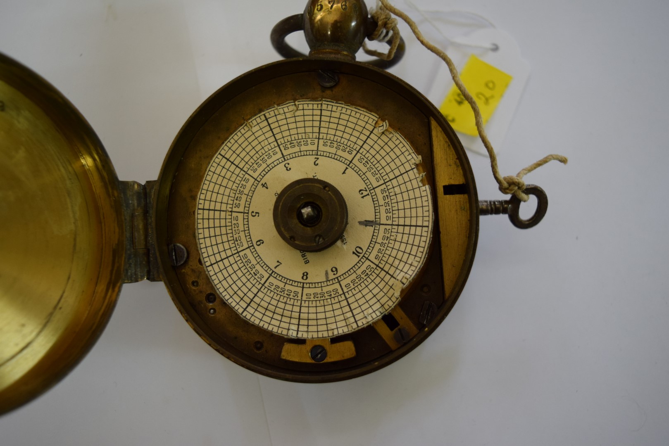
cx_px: 334
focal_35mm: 38
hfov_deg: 51.3
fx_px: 697
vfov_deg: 35.5
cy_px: 223
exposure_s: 1/60
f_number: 4
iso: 800
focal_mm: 25
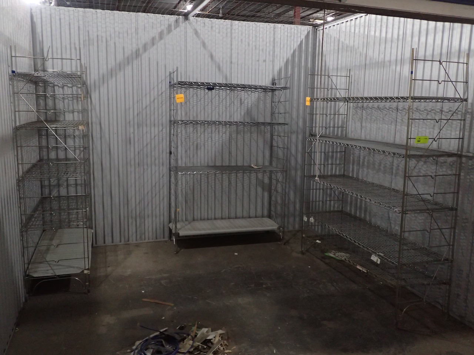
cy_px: 178
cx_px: 237
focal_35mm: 30
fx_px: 411
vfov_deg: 46.8
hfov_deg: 60.0
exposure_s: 1/30
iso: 800
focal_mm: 5.5
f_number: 2.3
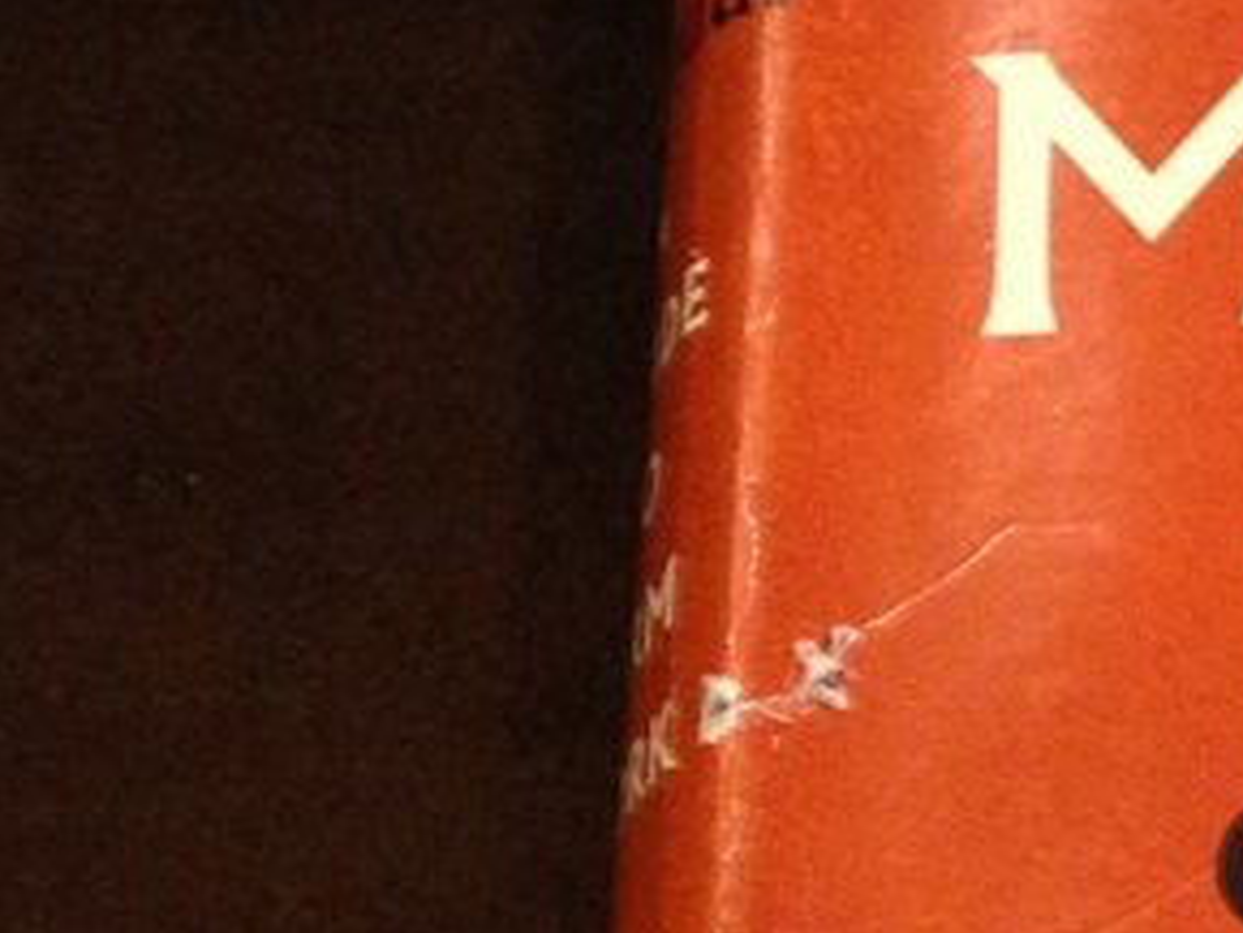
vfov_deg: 9.9
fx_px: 5353
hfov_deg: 12.9
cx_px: 1557
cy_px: 1028
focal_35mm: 149
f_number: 2.4
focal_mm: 4.12
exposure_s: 1/20
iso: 250
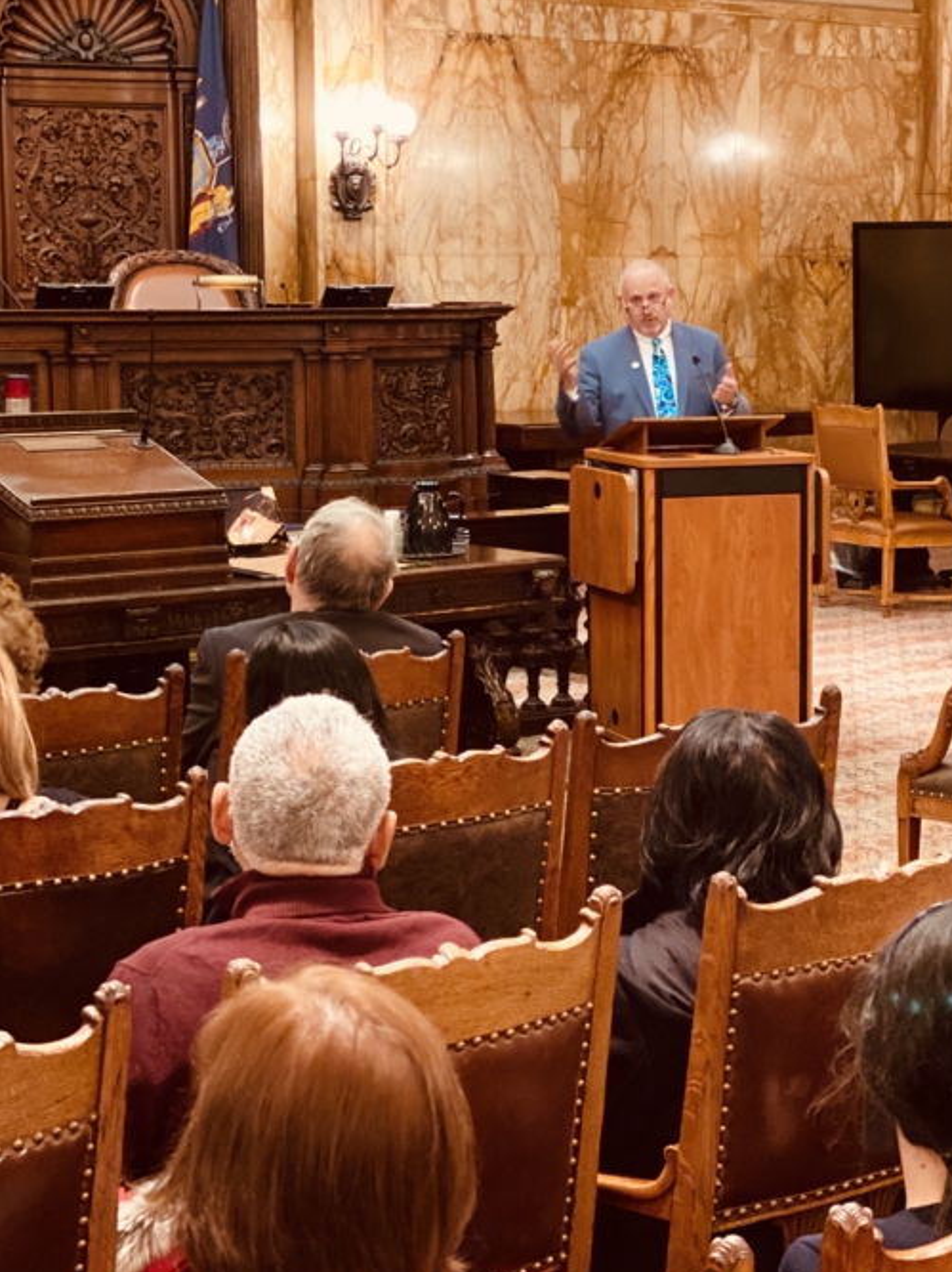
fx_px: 2935
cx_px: 670
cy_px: 581
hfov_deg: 18.3
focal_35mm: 80
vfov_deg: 24.4
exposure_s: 1/30
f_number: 2
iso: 640
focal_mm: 6
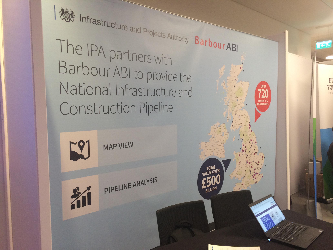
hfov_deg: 61.7
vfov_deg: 48.2
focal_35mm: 29
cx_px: 166
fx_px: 279
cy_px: 125
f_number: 2.2
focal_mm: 4.15
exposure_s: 1/33
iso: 100
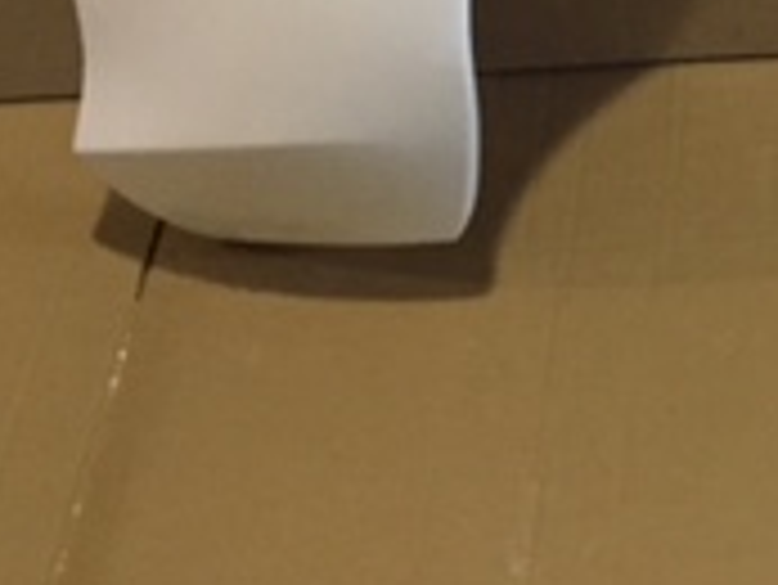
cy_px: -324
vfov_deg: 13.0
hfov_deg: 16.6
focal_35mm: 107
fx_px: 2407
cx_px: 1187
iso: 250
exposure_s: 1/33
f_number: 2.2
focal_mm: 4.15
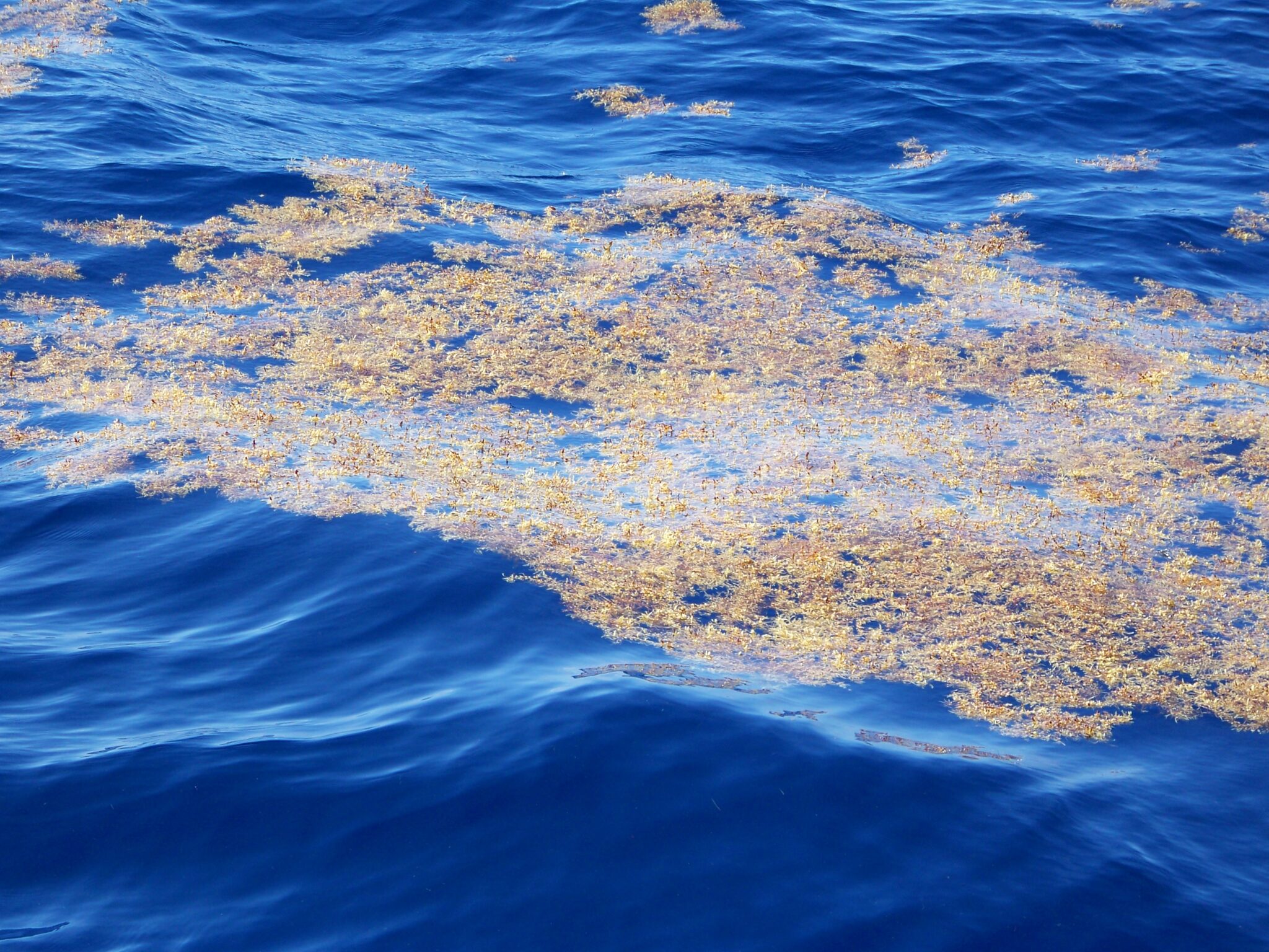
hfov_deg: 11.5
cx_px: 634
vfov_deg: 8.6
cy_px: 476
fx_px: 6305
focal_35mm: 172
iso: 64
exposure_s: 1/320
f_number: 3.6
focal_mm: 27.5
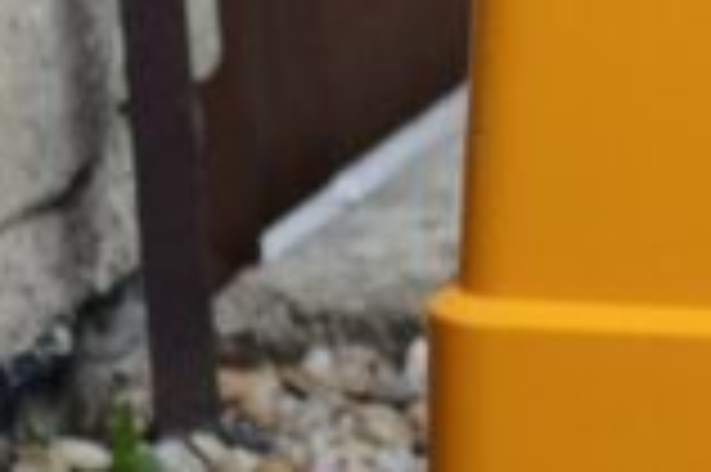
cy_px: -276
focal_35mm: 464
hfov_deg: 4.3
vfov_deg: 2.9
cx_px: 2030
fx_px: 9154
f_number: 2.5
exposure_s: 1/1600
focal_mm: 50
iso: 1000
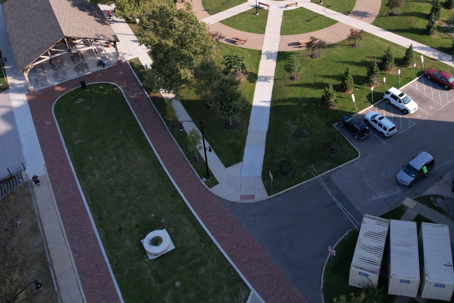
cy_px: 52
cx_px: 287
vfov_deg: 34.6
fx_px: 467
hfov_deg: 51.3
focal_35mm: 37
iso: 100
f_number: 2.8
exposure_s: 1/100
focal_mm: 8.38
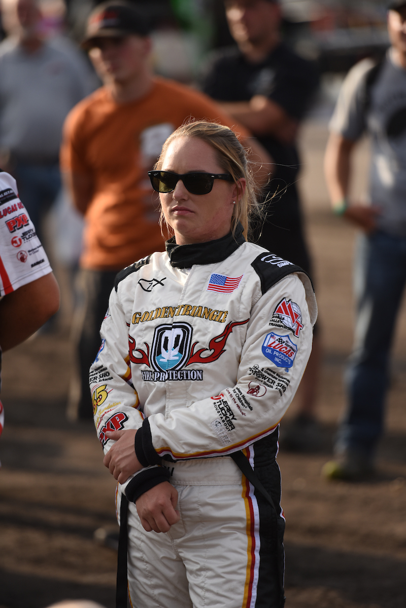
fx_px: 3383
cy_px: 304
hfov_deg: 6.9
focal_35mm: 200
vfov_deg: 10.3
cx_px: 203
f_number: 2.8
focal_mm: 200
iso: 320
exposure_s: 1/3200
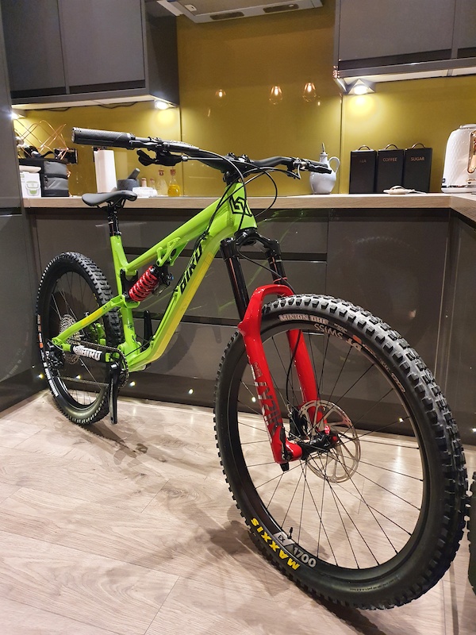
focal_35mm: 26
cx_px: 238
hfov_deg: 53.1
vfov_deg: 67.3
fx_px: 477
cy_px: 318
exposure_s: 1/50
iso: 500
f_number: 1.5
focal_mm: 4.32
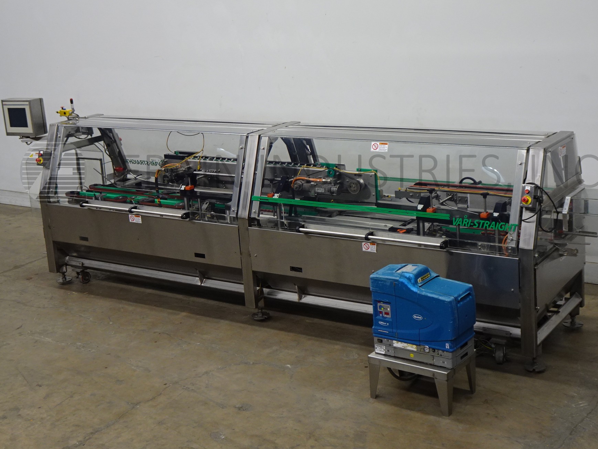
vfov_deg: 28.0
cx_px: 320
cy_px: 192
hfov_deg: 36.8
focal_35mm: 52
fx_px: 898
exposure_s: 1/50
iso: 160
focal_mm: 7.29
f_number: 4.5
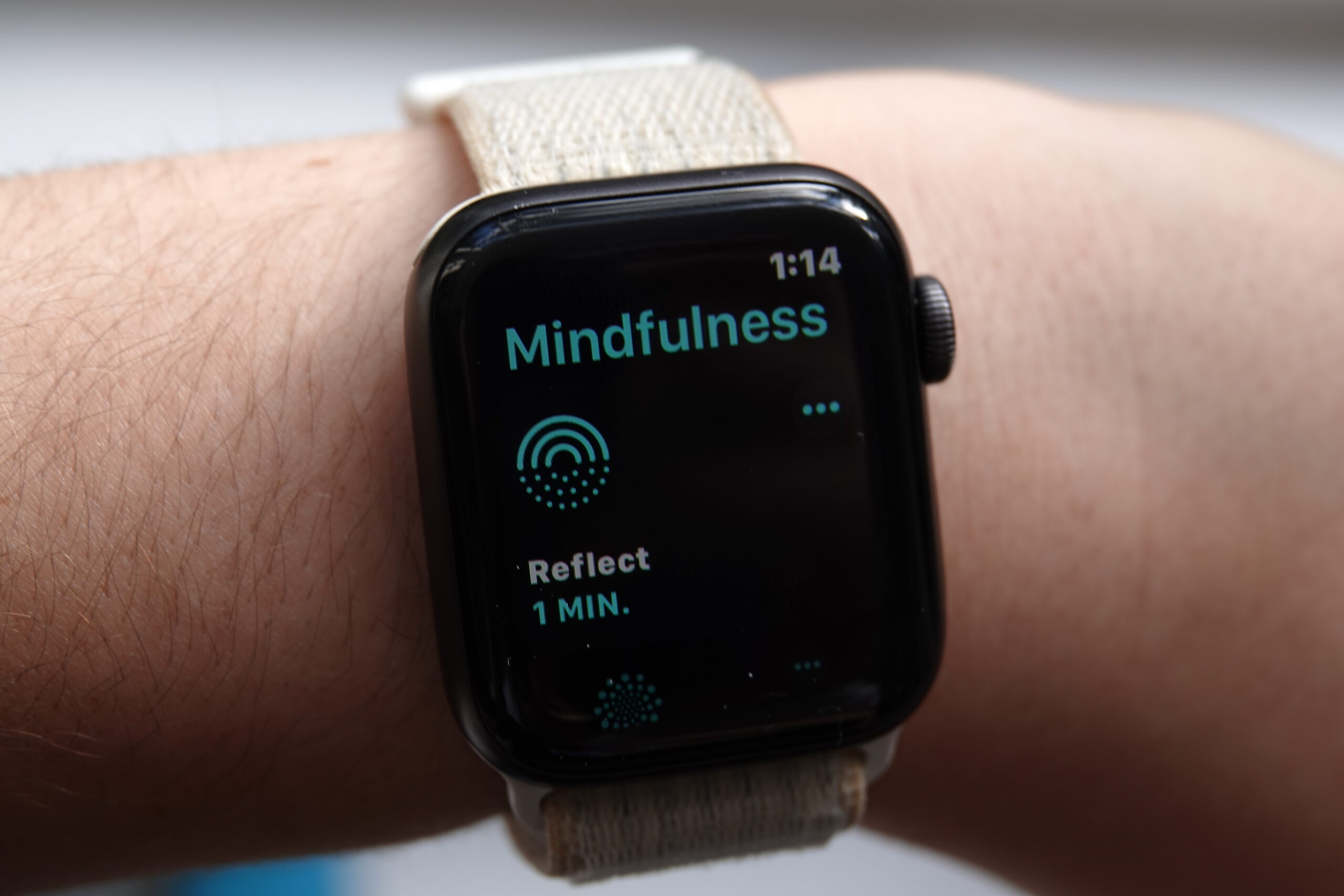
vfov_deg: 18.9
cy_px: 448
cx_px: 672
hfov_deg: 28.1
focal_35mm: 72
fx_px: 2688
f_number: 3.5
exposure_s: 1/50
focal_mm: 26.42
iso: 64
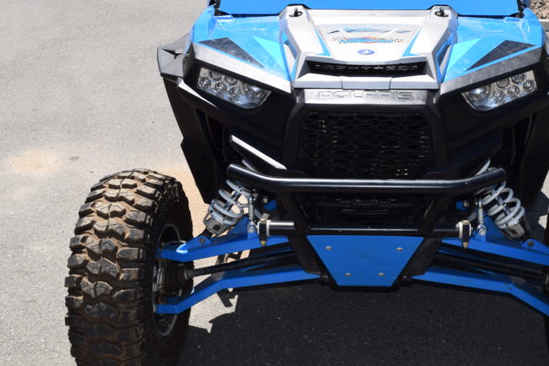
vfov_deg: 25.9
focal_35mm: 52
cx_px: 365
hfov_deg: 37.8
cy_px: 131
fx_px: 793
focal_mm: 22
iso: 100
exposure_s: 1/200
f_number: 9
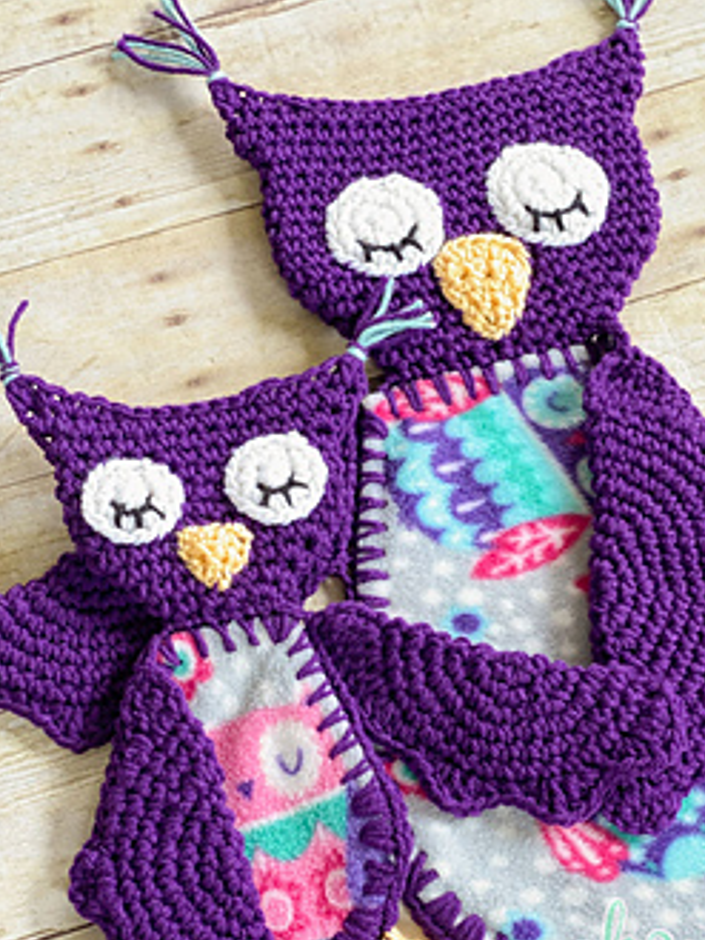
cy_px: 609
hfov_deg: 18.7
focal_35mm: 79
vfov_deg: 24.6
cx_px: 392
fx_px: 2144
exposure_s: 1/40
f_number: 2
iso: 200
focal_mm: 6
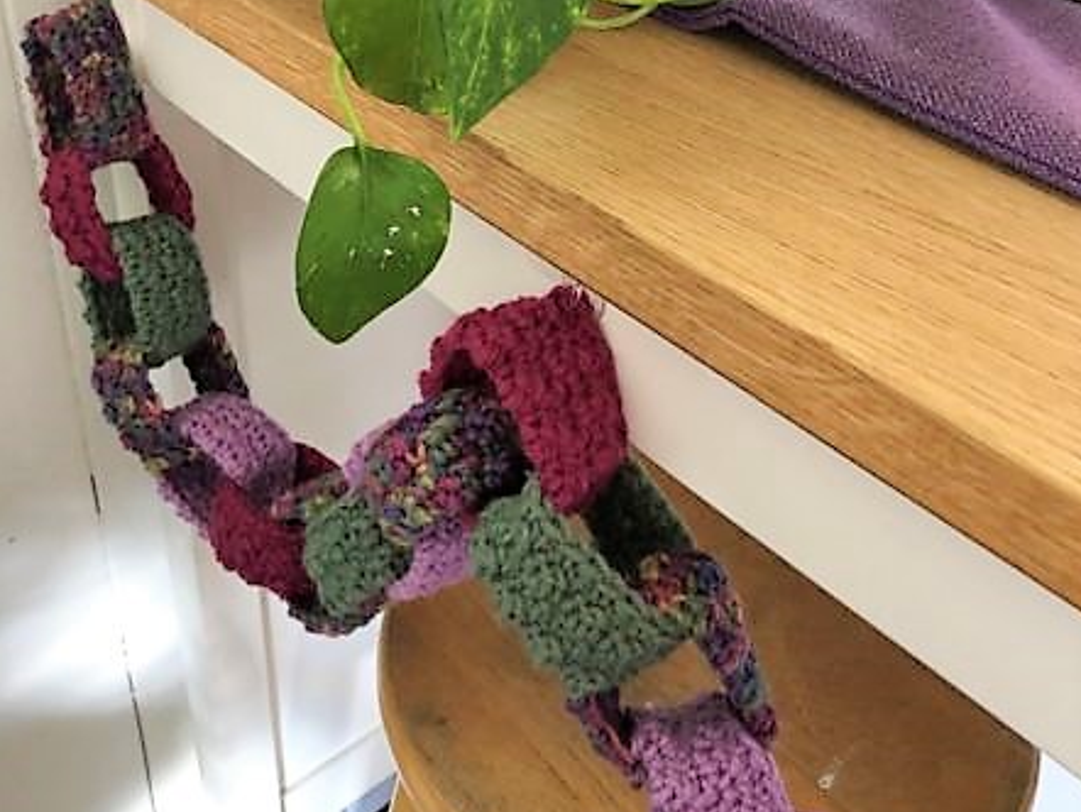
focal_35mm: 38
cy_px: 242
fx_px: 1187
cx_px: 543
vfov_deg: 37.2
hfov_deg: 49.0
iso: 100
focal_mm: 3.99
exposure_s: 1/5
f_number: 1.8
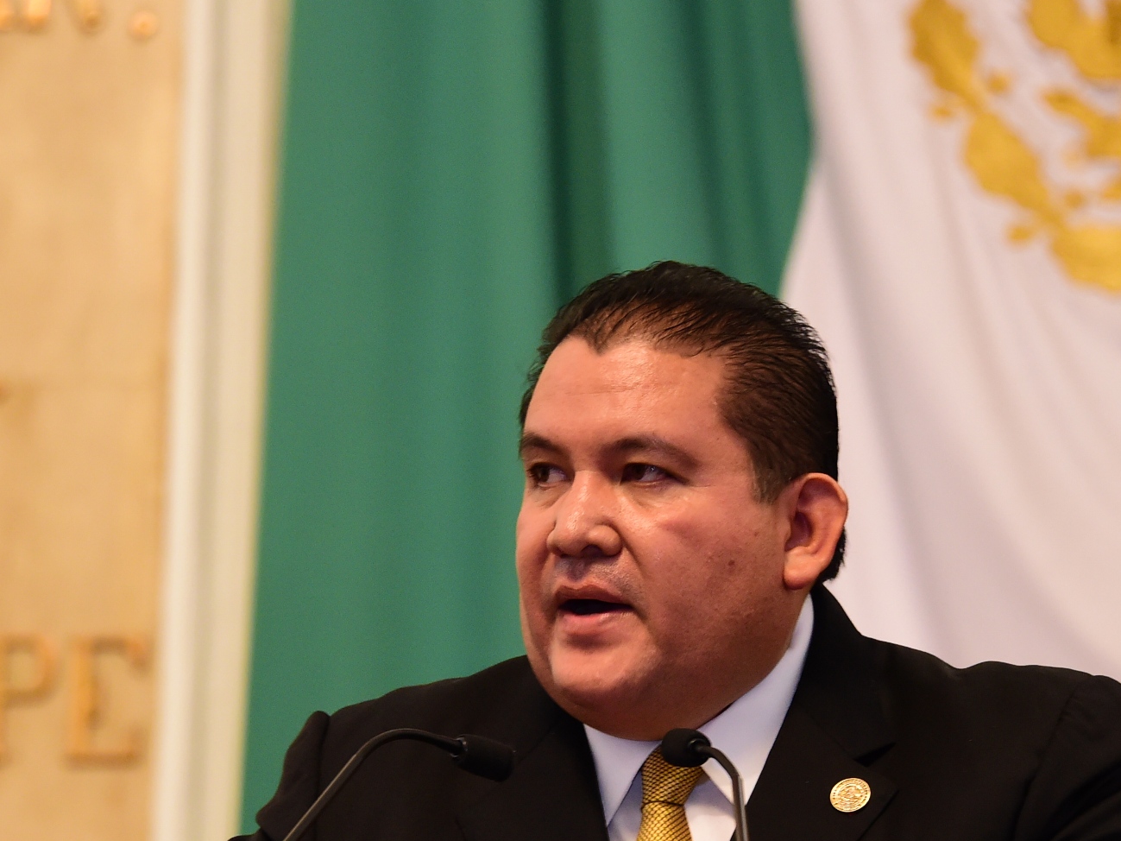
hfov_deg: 8.0
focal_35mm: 246
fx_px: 7966
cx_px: 605
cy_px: 574
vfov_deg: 6.0
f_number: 6.3
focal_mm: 150
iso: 5000
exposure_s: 1/60
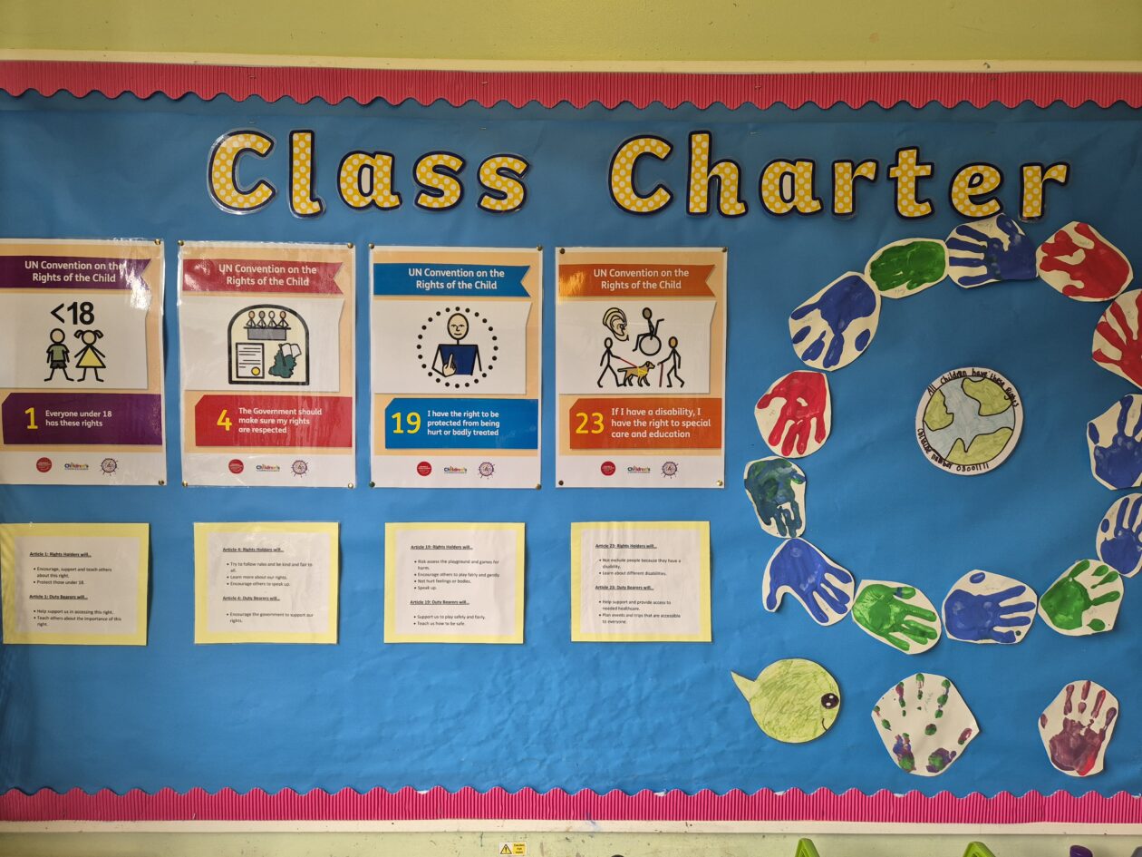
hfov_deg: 73.9
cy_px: 428
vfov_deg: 58.9
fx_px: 759
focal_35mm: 23
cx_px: 571
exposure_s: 1/100
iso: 80
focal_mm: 5.4
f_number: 1.8
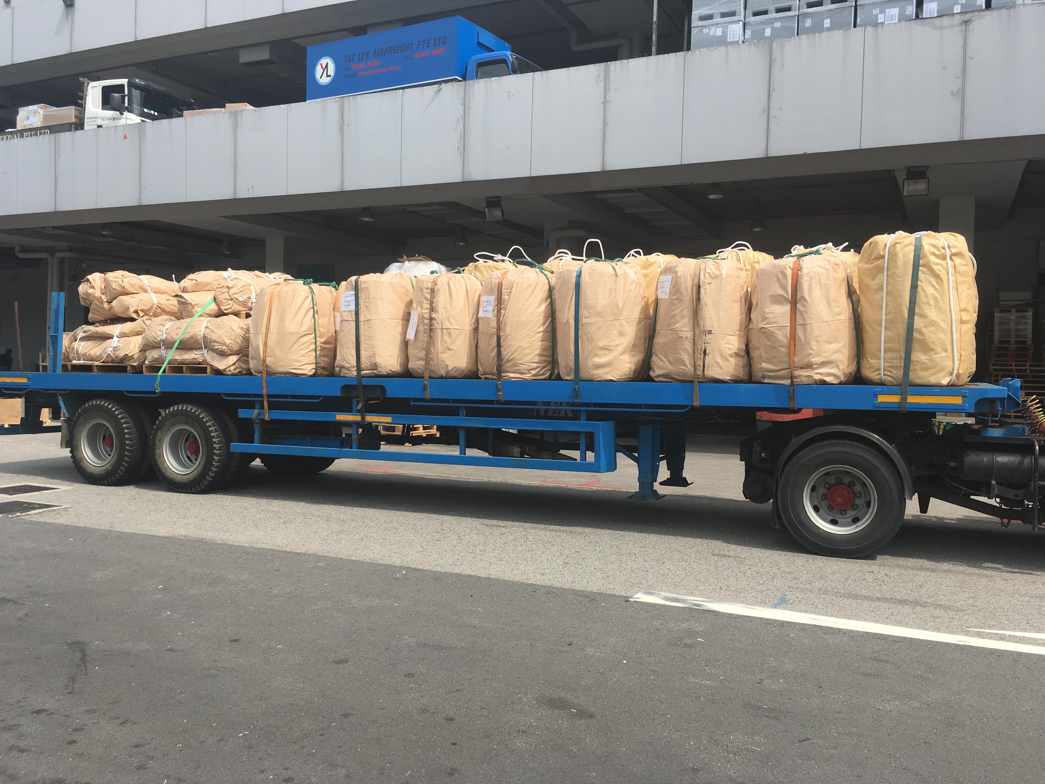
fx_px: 875
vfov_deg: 48.2
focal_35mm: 29
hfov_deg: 61.7
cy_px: 392
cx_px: 522
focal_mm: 4.15
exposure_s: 1/1637
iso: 25
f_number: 2.2
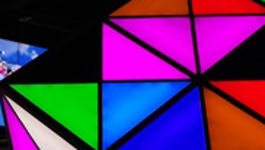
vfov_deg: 12.8
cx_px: 121
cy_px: 167
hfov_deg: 22.9
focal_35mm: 93
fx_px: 654
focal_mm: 18
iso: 200
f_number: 3.5
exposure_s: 1/80
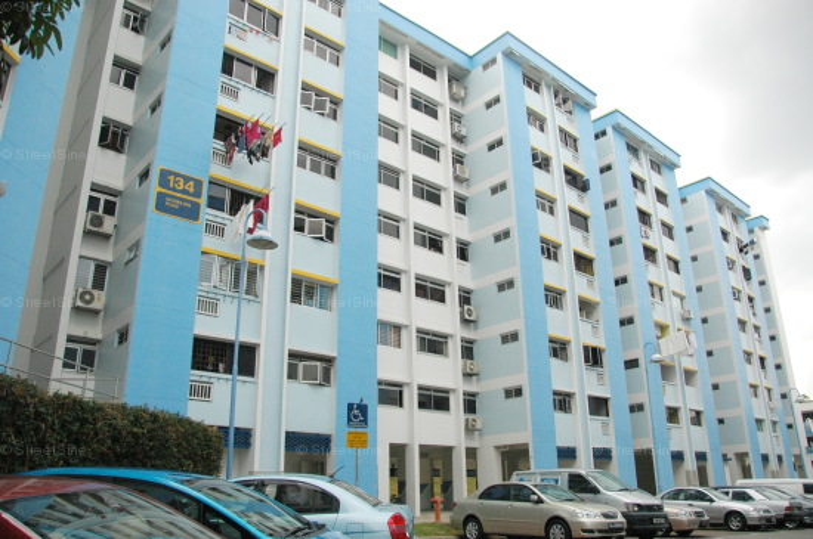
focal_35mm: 27
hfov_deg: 67.5
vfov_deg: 47.8
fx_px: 609
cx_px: 406
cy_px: 270
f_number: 4
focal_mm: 18
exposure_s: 1/2000
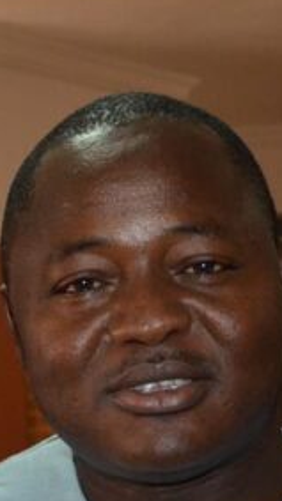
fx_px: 1810
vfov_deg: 15.5
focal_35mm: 136
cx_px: -121
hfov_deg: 8.7
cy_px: 496
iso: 800
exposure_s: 1/60
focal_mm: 24
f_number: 3.8
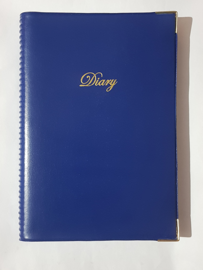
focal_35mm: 26
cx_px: 102
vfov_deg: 67.3
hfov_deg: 53.1
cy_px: 135
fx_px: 203
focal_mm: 4.3
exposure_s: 1/10
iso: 320
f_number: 1.7
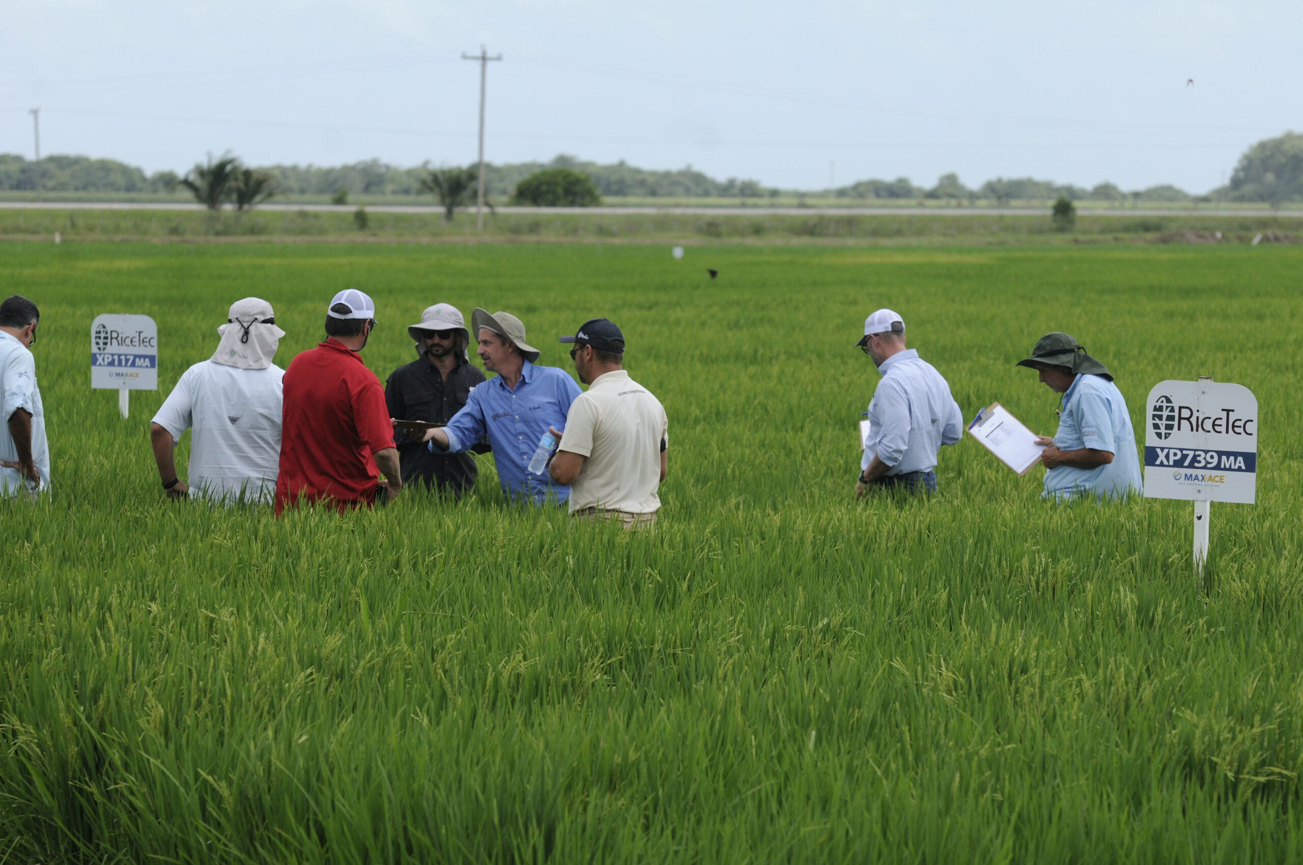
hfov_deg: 10.2
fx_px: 7320
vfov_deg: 6.8
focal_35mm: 202
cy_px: 432
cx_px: 652
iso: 400
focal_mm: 135
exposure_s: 1/1600
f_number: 5.6
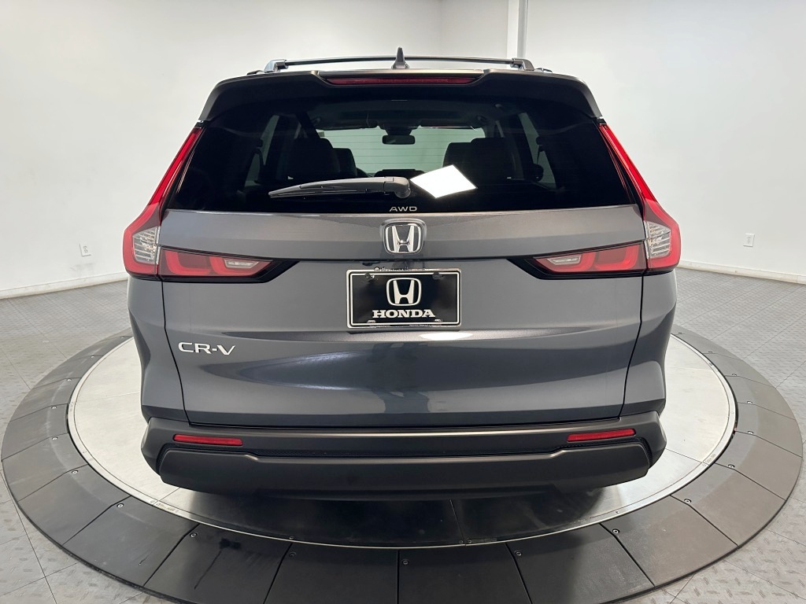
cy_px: 302
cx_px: 403
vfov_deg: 56.8
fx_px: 559
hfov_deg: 71.6
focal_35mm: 24
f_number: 1.78
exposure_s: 1/60
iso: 500
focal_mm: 6.86
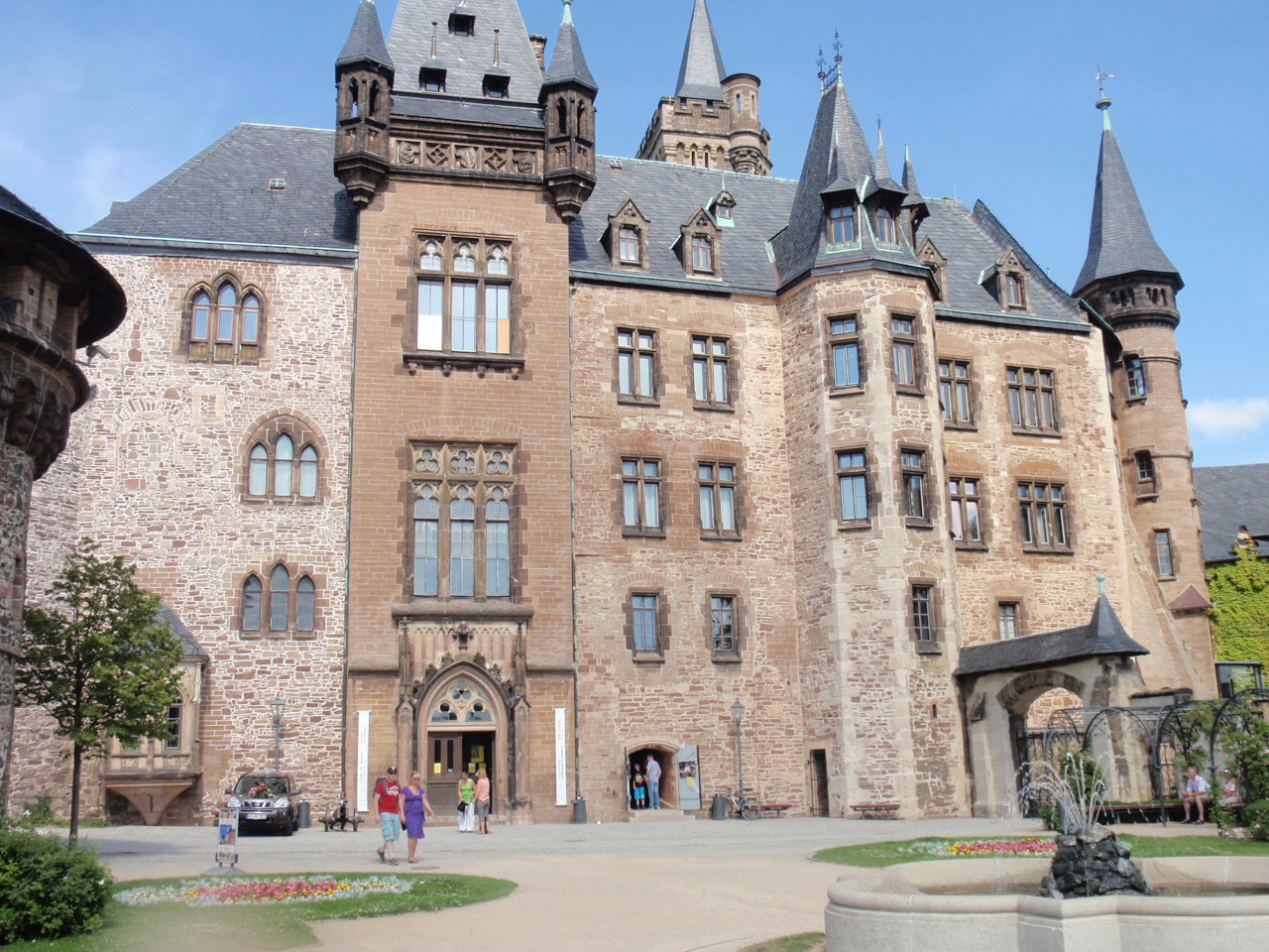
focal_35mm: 34
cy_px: 476
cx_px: 634
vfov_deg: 41.8
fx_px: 1246
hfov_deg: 54.0
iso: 64
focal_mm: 6.07
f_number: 9
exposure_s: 1/80
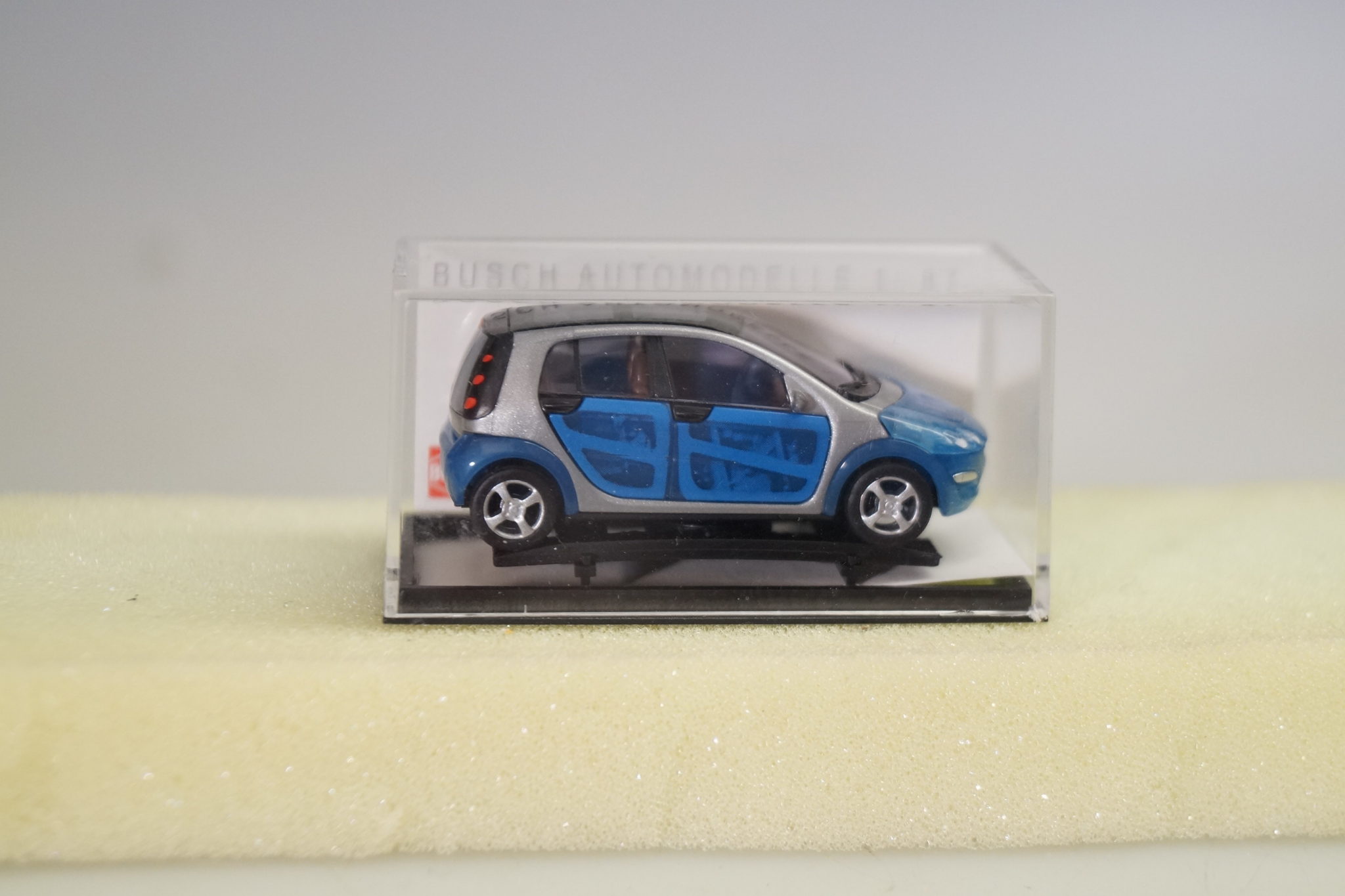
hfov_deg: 24.6
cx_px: 672
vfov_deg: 16.6
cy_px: 448
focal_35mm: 82
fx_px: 3082
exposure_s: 1/160
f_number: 5.6
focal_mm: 55
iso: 1250
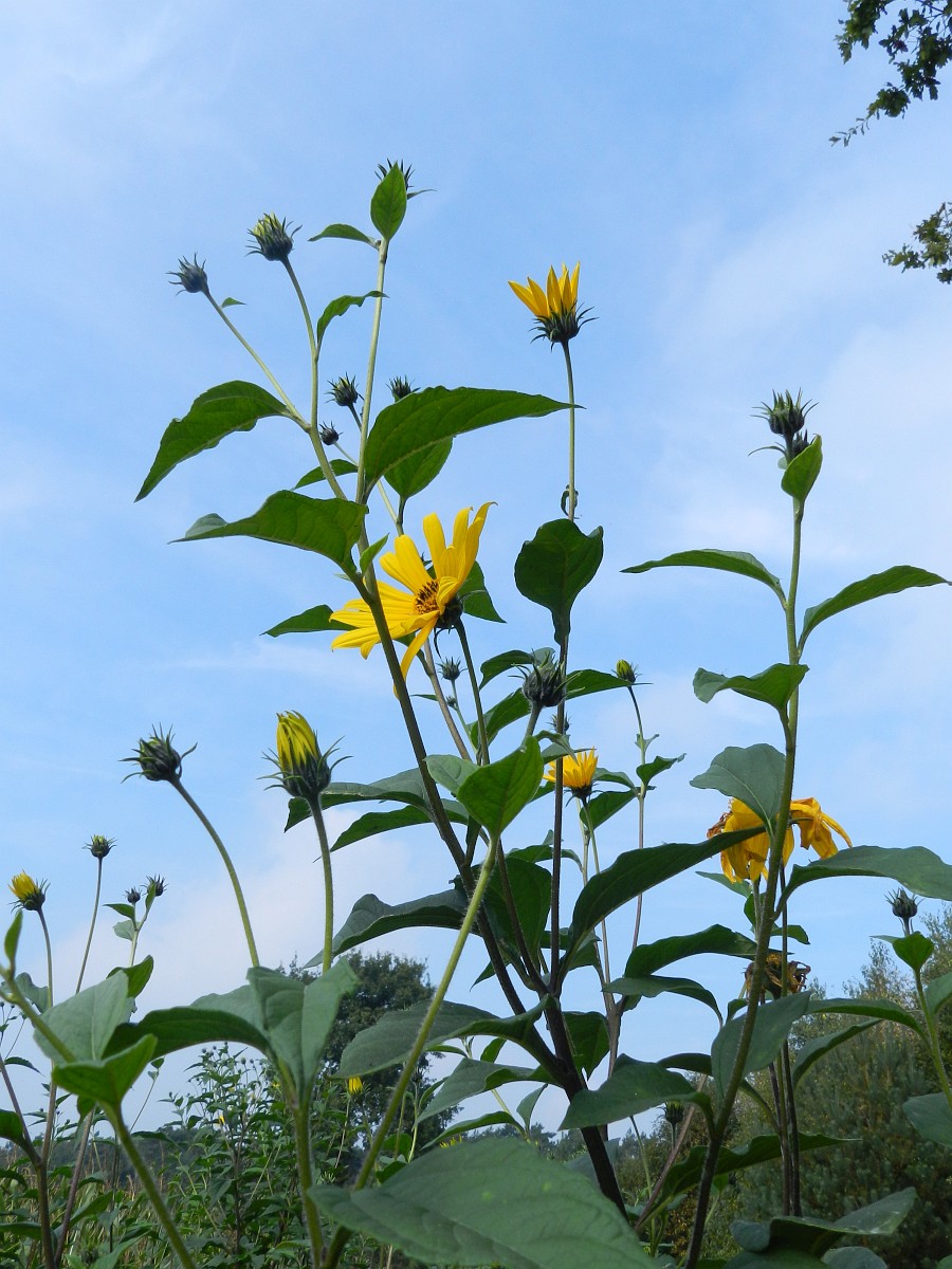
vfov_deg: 56.8
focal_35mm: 32
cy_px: 634
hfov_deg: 44.2
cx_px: 476
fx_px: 1173
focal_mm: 5.6
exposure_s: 1/800
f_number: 4
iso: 160
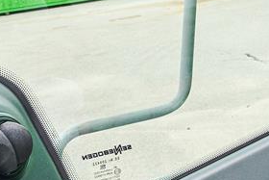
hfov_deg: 19.8
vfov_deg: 16.2
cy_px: -35
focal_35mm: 81
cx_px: 456
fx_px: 606
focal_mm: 14
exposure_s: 1/80
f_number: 8
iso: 800
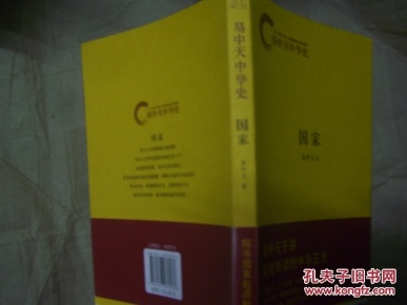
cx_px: 204
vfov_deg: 37.7
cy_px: 152
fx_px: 447
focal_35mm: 38
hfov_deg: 49.0
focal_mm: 7.9
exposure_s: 1/8
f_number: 2.8
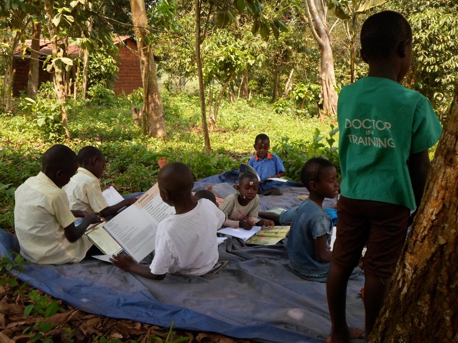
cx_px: 229
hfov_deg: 51.4
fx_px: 476
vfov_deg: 39.7
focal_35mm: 36
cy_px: 172
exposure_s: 1/350
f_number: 3
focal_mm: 6.5
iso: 80
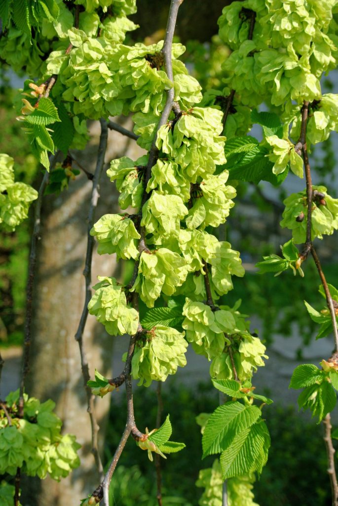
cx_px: 169
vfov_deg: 25.0
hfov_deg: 16.9
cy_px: 253
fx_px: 1138
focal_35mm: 81
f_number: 5
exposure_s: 1/400
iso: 100
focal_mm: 30
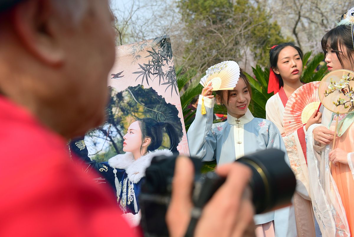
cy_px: 118
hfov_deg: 46.4
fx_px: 413
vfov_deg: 31.9
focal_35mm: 42
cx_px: 177
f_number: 3.5
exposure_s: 1/1000
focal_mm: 42
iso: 200
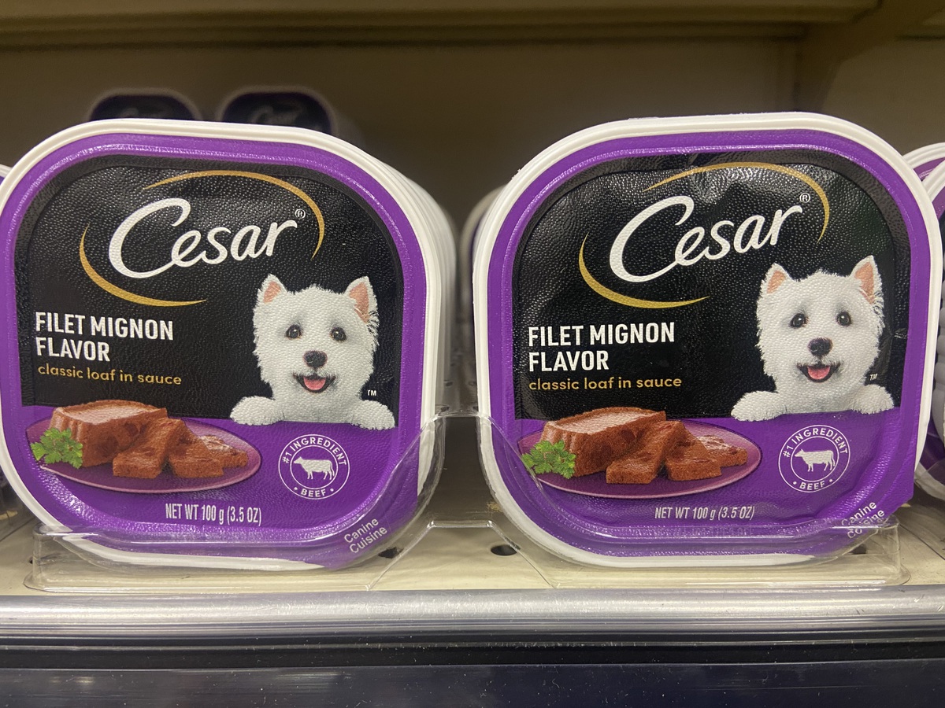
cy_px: 354
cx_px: 472
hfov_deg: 67.3
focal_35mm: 26
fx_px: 710
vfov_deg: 53.1
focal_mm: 4.25
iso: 160
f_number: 1.8
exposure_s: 1/60
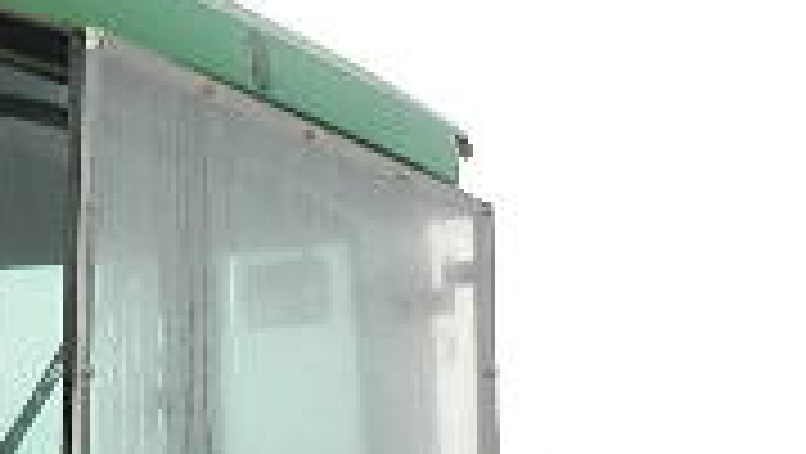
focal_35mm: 156
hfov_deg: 13.8
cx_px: 482
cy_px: 1236
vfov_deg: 7.1
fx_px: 3337
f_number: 3.1
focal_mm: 4.5
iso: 80
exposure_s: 1/250
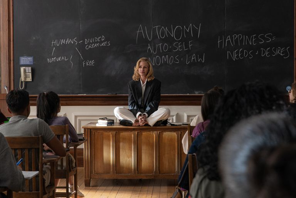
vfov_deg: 19.5
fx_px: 576
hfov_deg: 28.8
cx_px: 148
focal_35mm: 70
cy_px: 99
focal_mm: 70
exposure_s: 1/160
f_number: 4.5
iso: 1600
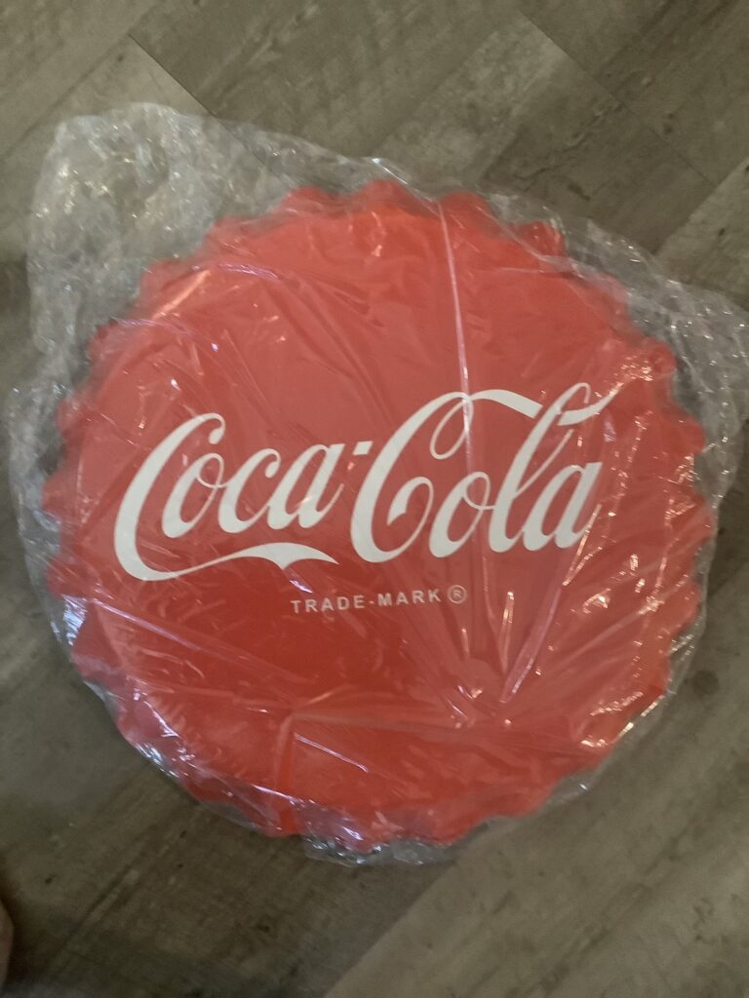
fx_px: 894
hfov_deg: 45.4
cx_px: 374
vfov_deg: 58.4
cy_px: 499
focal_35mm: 31
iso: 640
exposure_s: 1/30
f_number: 2.4
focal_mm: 3.3
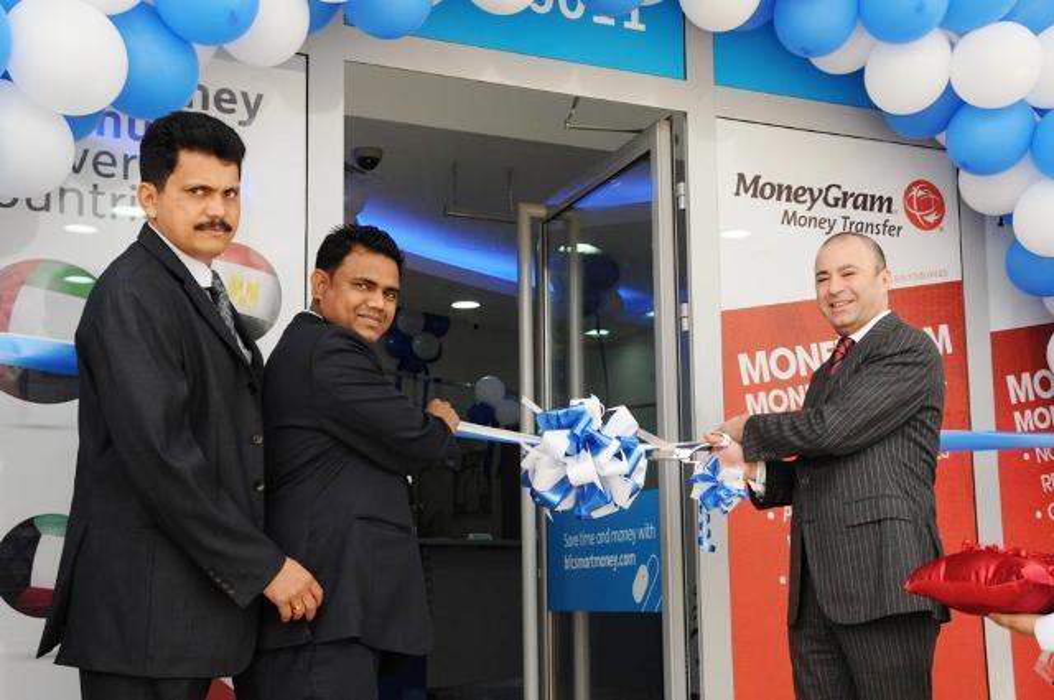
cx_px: 527
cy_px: 350
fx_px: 1404
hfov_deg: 41.2
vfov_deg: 28.0
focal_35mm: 48
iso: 500
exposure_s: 1/250
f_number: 10
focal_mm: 32
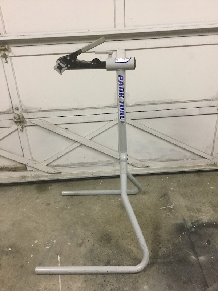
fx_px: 260
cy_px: 146
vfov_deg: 58.4
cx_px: 109
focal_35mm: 31
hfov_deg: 45.4
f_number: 2.4
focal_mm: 3.3
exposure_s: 1/15
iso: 200
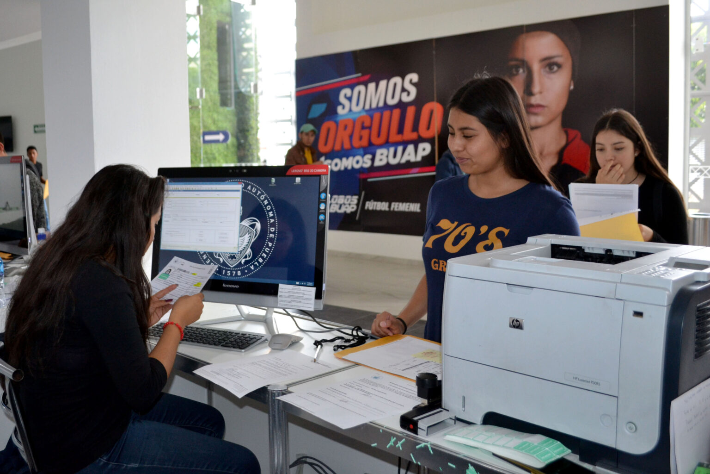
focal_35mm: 30
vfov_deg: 43.6
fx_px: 592
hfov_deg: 61.9
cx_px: 355
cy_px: 237
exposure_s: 1/200
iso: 1000
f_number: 4
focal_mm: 20
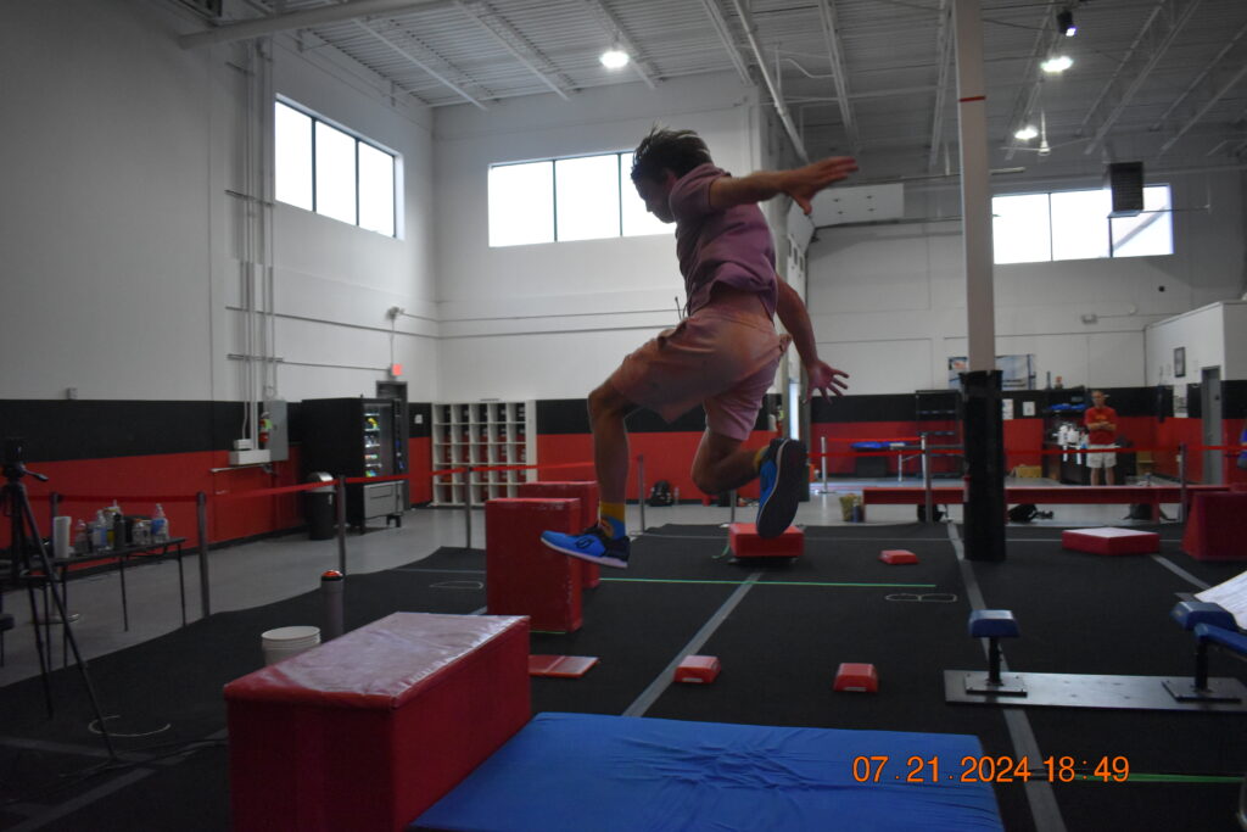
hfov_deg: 67.4
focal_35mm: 27
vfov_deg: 47.9
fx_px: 935
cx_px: 624
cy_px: 416
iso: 3200
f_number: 3.5
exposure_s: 1/400
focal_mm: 18
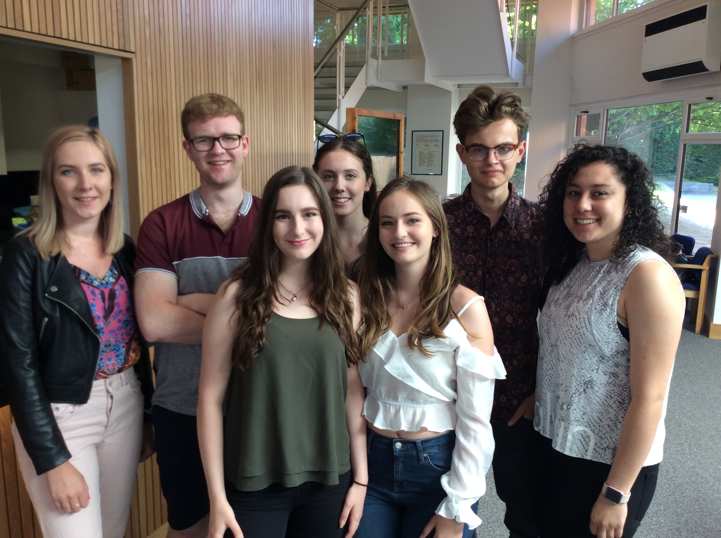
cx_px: 360
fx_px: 666
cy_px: 269
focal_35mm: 32
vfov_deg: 44.1
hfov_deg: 56.9
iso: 40
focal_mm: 3.3
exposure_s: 1/33
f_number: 2.4
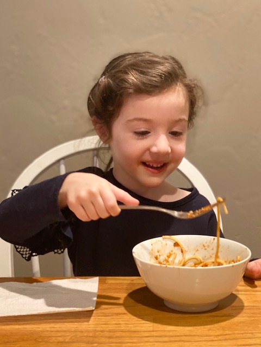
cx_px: 130
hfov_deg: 28.0
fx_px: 523
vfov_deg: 36.8
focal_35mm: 52
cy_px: 174
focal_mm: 6
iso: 320
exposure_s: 1/24
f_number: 2
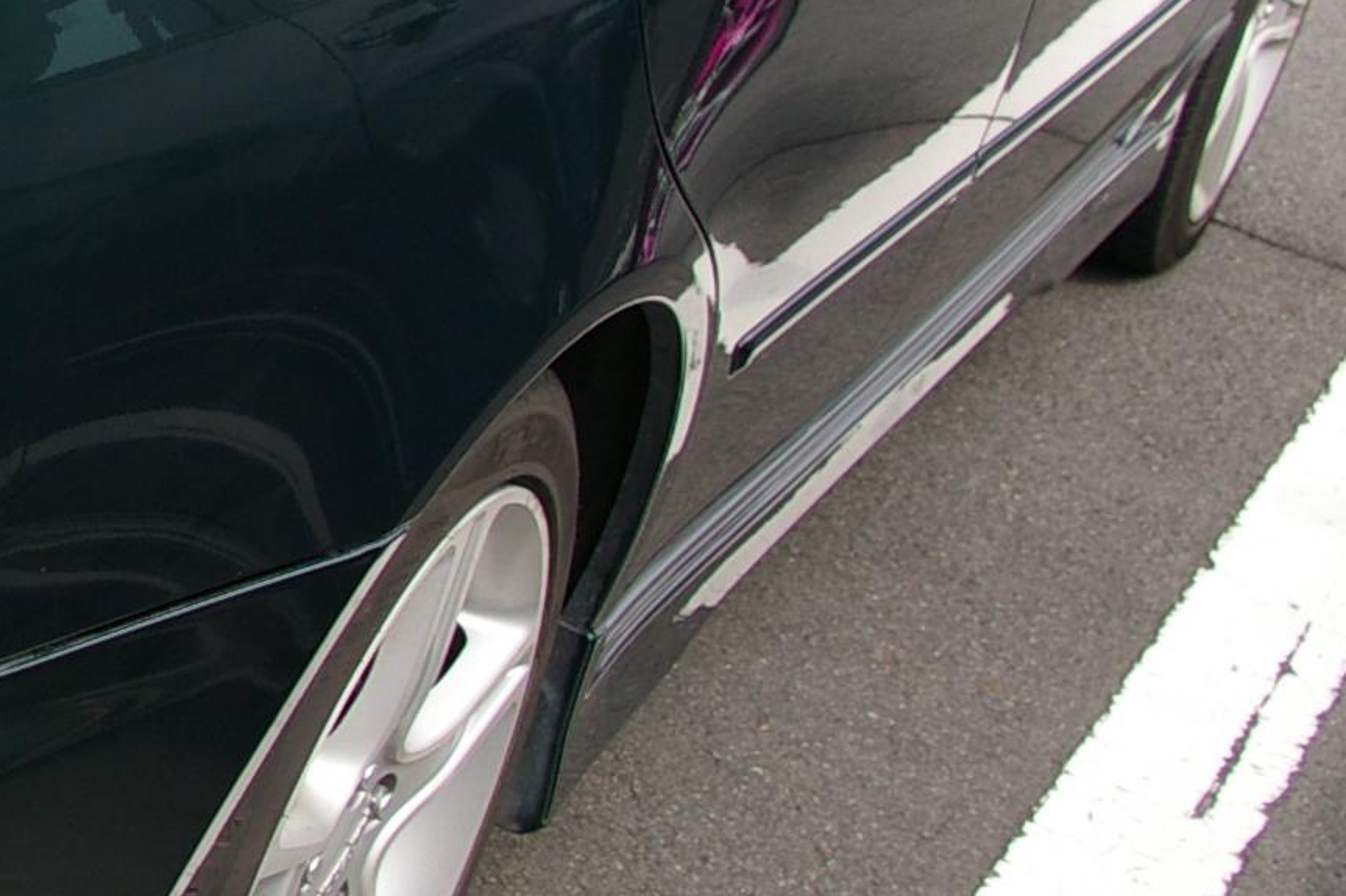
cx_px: -772
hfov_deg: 16.7
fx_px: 4102
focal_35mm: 110
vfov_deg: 12.3
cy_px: -9
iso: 200
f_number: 8
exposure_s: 1/250
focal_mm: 21
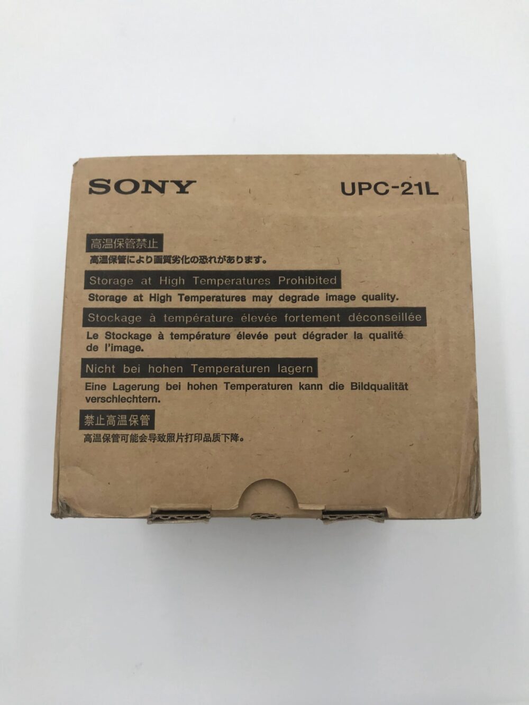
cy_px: 352
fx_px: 570
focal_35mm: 28
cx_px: 264
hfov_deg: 49.8
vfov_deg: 63.4
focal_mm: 3.99
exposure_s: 1/120
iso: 25
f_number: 1.8
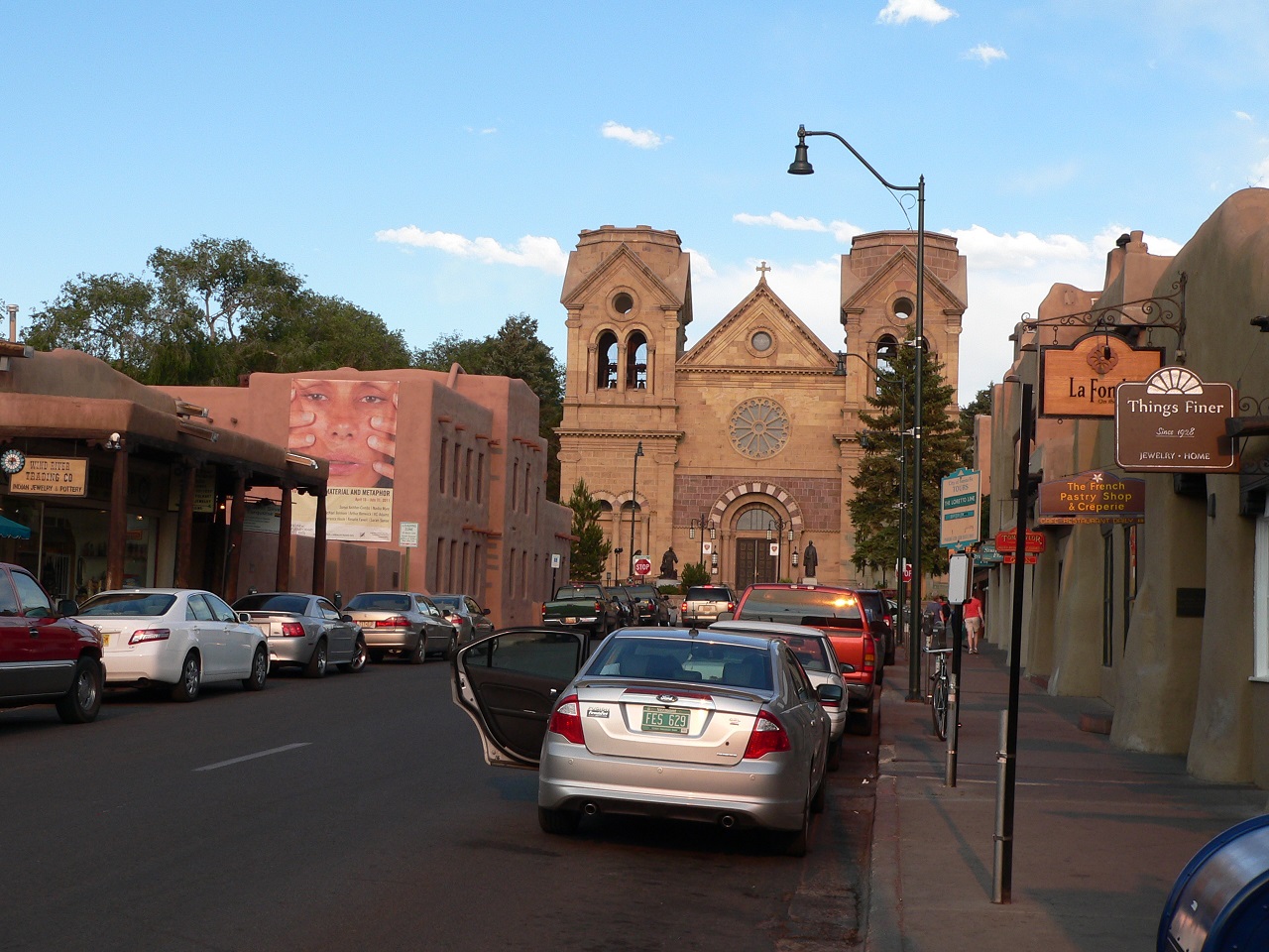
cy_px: 476
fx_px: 2016
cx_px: 634
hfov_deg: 34.9
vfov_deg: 26.6
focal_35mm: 55
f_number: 4
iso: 80
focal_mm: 9.2
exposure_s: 1/320
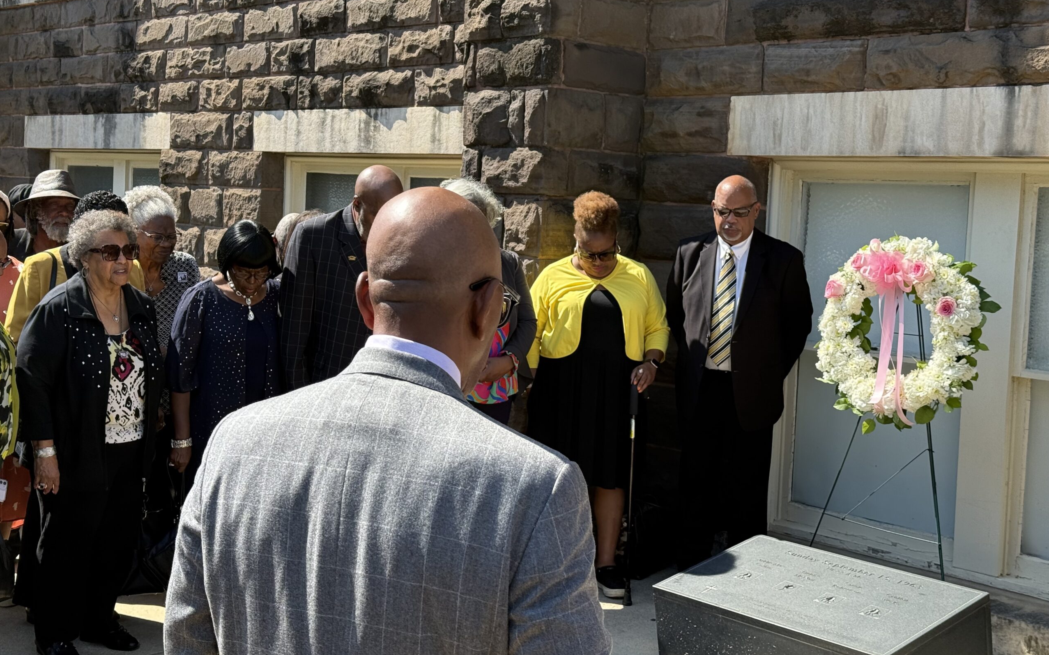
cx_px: 524
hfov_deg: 39.6
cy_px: 271
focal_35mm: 51
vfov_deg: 25.3
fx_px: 1458
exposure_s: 1/1285
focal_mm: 6.76
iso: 64
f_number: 1.78
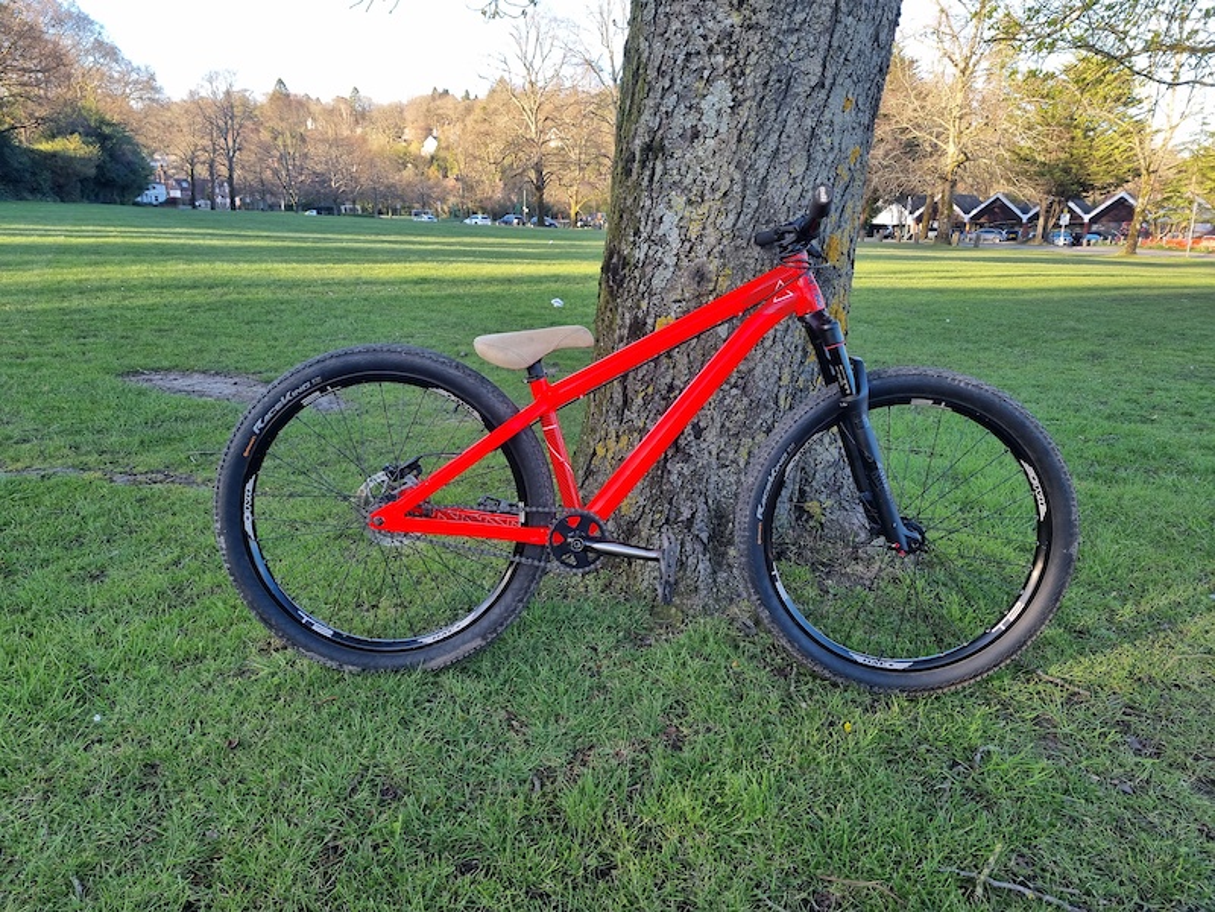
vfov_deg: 53.1
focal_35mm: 26
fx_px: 913
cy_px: 456
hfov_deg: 67.3
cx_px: 608
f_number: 1.8
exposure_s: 1/235
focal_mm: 5.4
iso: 50
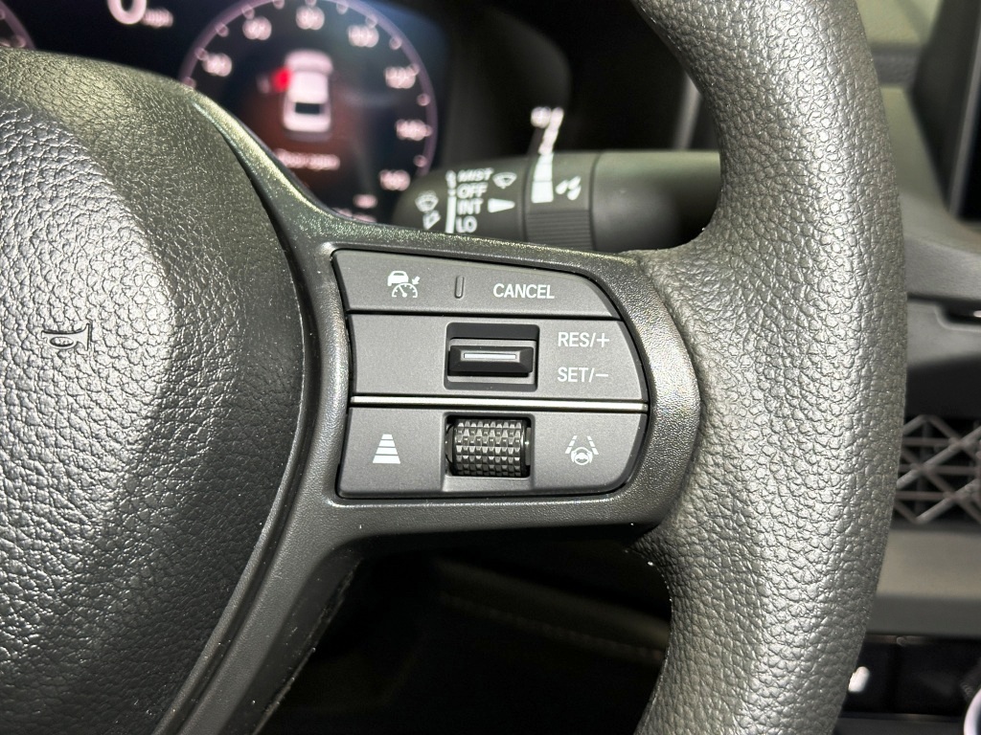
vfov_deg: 30.3
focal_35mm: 48
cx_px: 490
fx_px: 1360
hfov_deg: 39.7
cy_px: 368
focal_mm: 6.86
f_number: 1.78
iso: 320
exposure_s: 1/40
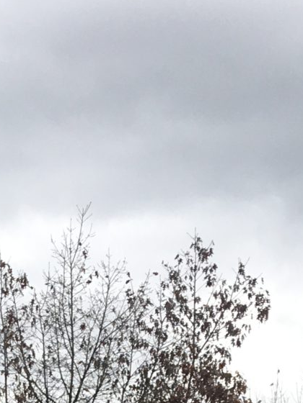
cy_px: 922
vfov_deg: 12.0
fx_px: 1611
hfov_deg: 10.6
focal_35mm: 138
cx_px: -63
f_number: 2.2
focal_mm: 4.15
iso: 25
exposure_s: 1/496
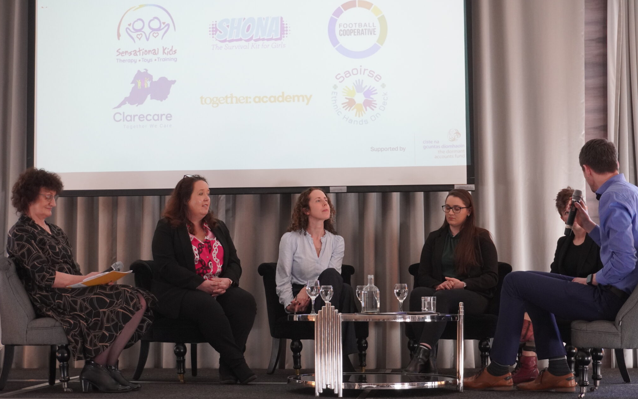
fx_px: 1130
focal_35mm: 65
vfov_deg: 20.0
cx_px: 316
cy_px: 202
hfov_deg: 31.5
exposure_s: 1/160
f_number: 5.6
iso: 1600
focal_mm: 42
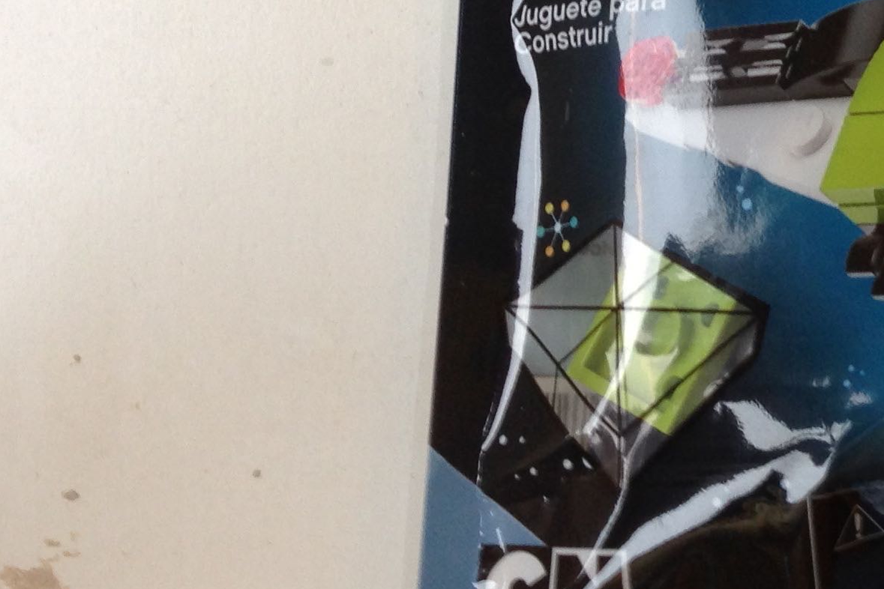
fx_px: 2333
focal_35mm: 95
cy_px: -42
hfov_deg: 20.1
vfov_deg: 14.1
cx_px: 1065
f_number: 2.4
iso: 64
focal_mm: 4.12
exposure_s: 1/20
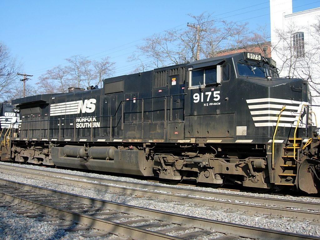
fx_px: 379
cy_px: 120
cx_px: 160
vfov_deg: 35.1
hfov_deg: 45.8
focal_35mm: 41
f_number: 2.9
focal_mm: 8.5
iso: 64
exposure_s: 1/995
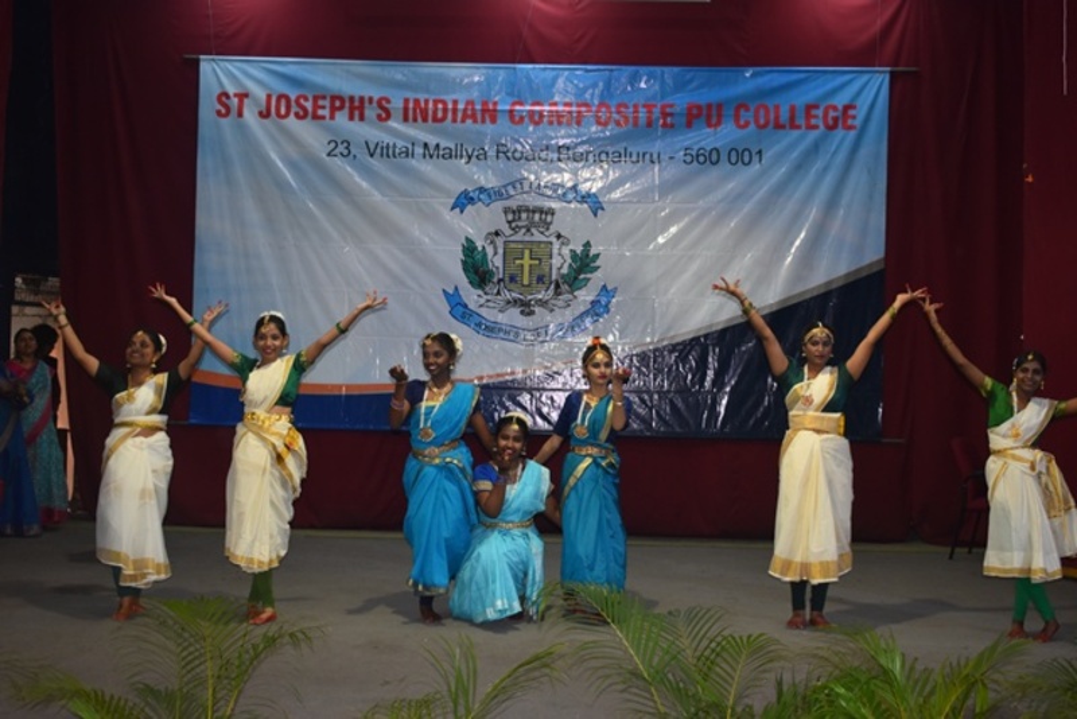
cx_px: 538
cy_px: 360
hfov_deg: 42.3
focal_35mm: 46
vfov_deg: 29.0
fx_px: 1392
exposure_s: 1/125
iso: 800
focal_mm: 31
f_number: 4.2
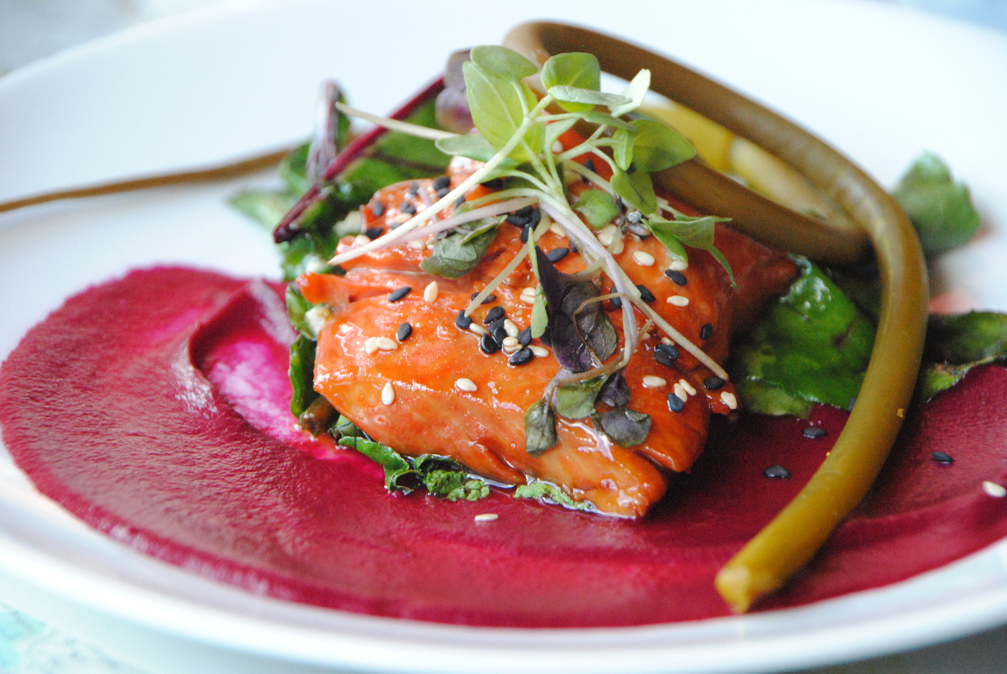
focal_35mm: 255
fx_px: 7141
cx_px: 504
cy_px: 337
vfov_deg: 5.4
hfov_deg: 8.1
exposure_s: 1/20
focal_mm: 170
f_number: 6
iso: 1600
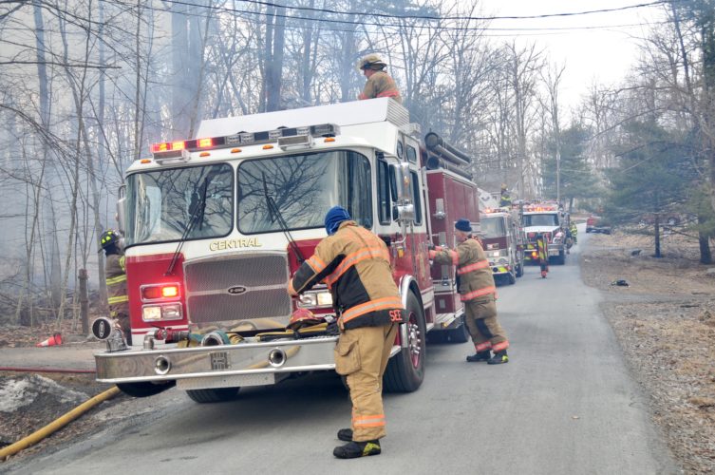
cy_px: 238
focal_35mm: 48
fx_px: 952
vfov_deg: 28.0
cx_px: 358
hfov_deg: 41.2
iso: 200
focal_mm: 32
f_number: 4
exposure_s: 1/250
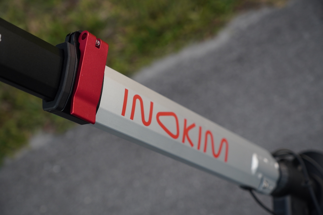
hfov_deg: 35.1
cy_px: 108
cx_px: 162
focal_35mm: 57
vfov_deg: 23.8
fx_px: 511
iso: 250
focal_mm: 38
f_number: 3.2
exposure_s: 1/60
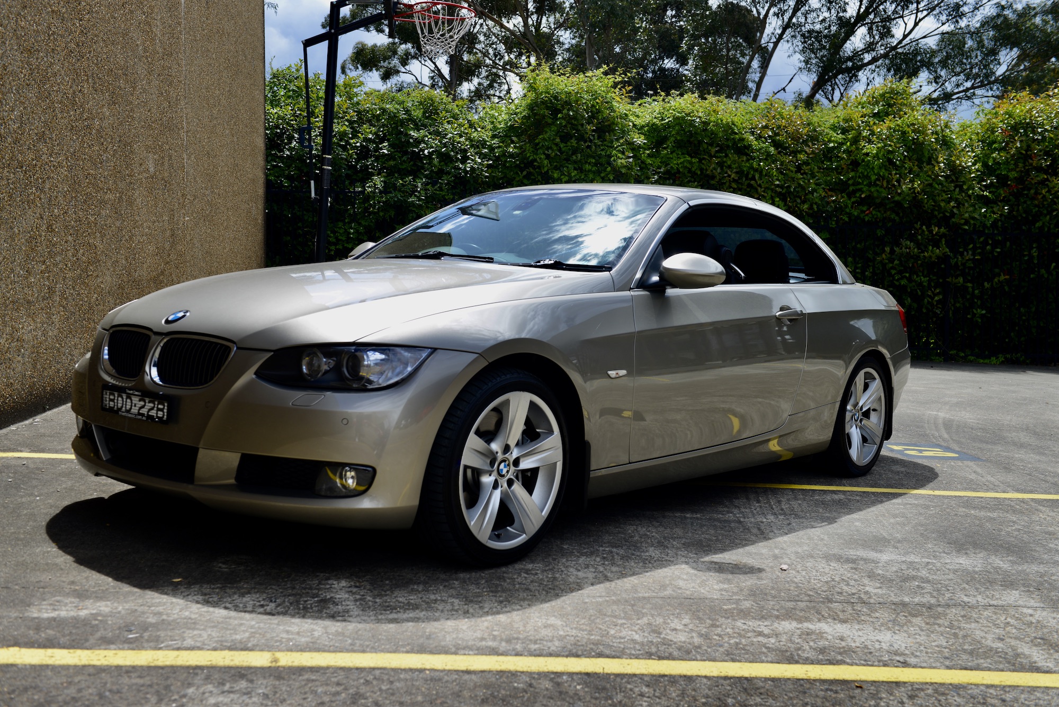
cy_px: 354
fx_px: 1118
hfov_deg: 50.7
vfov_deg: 35.1
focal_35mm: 38
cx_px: 530
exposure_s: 1/250
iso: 100
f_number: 6.3
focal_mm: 38
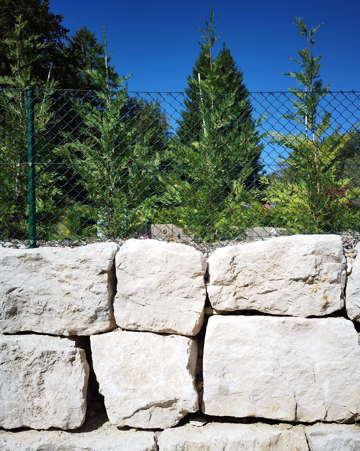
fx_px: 400
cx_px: 206
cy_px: 274
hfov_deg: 48.3
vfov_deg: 58.2
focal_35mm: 30
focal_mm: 5.95
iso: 50
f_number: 1.89
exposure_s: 1/710
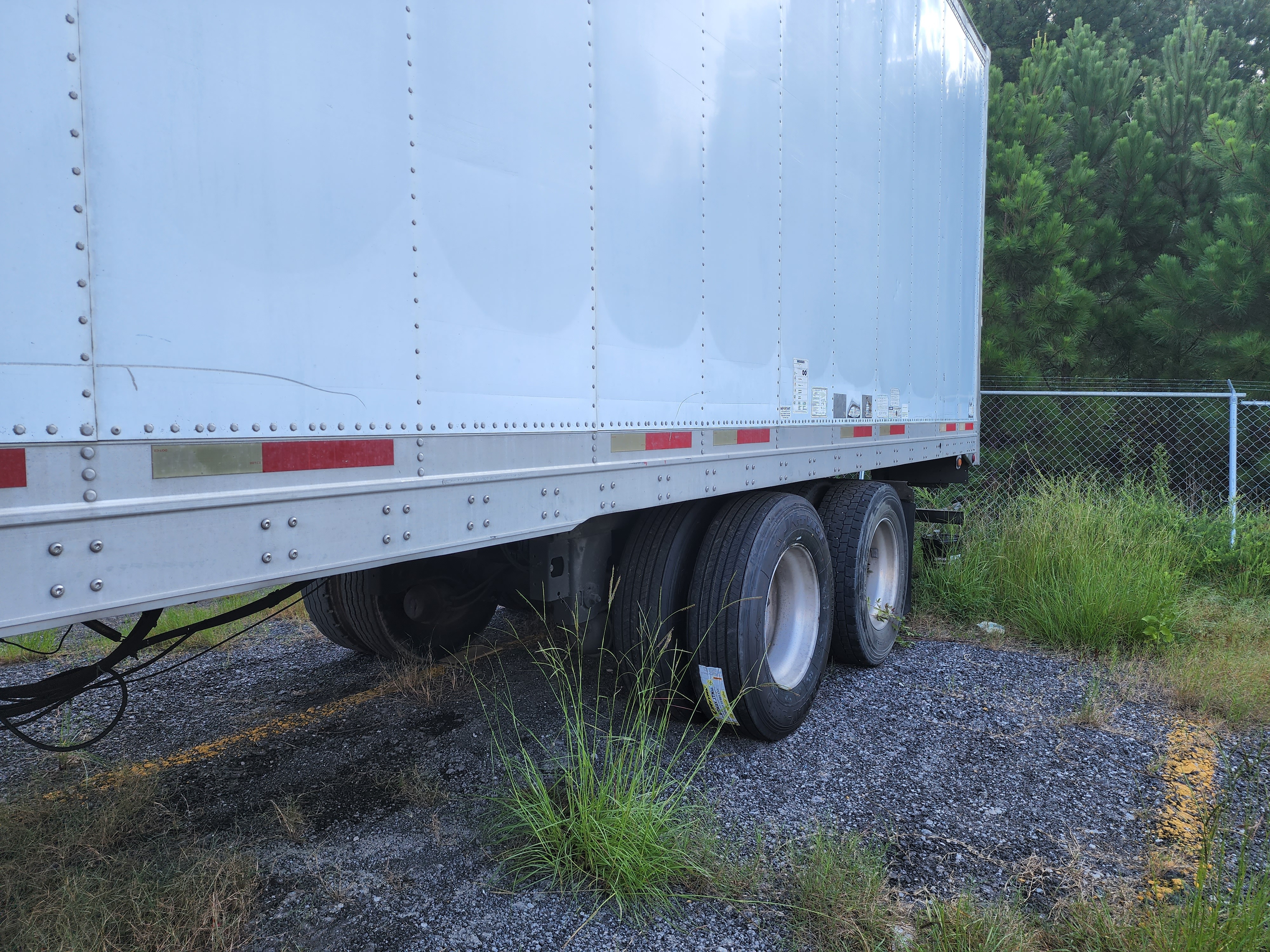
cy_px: 476
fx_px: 844
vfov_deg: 58.9
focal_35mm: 23
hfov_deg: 73.9
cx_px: 635
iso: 25
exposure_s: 1/180
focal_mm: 6.4
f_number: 1.8
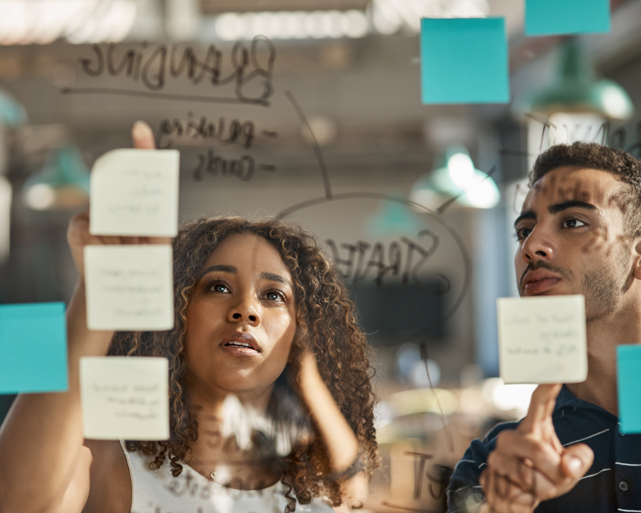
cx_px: 273
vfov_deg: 16.0
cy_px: 256
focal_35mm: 96
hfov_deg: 19.9
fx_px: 1822
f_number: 2.5
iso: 320
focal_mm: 85
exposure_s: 1/320
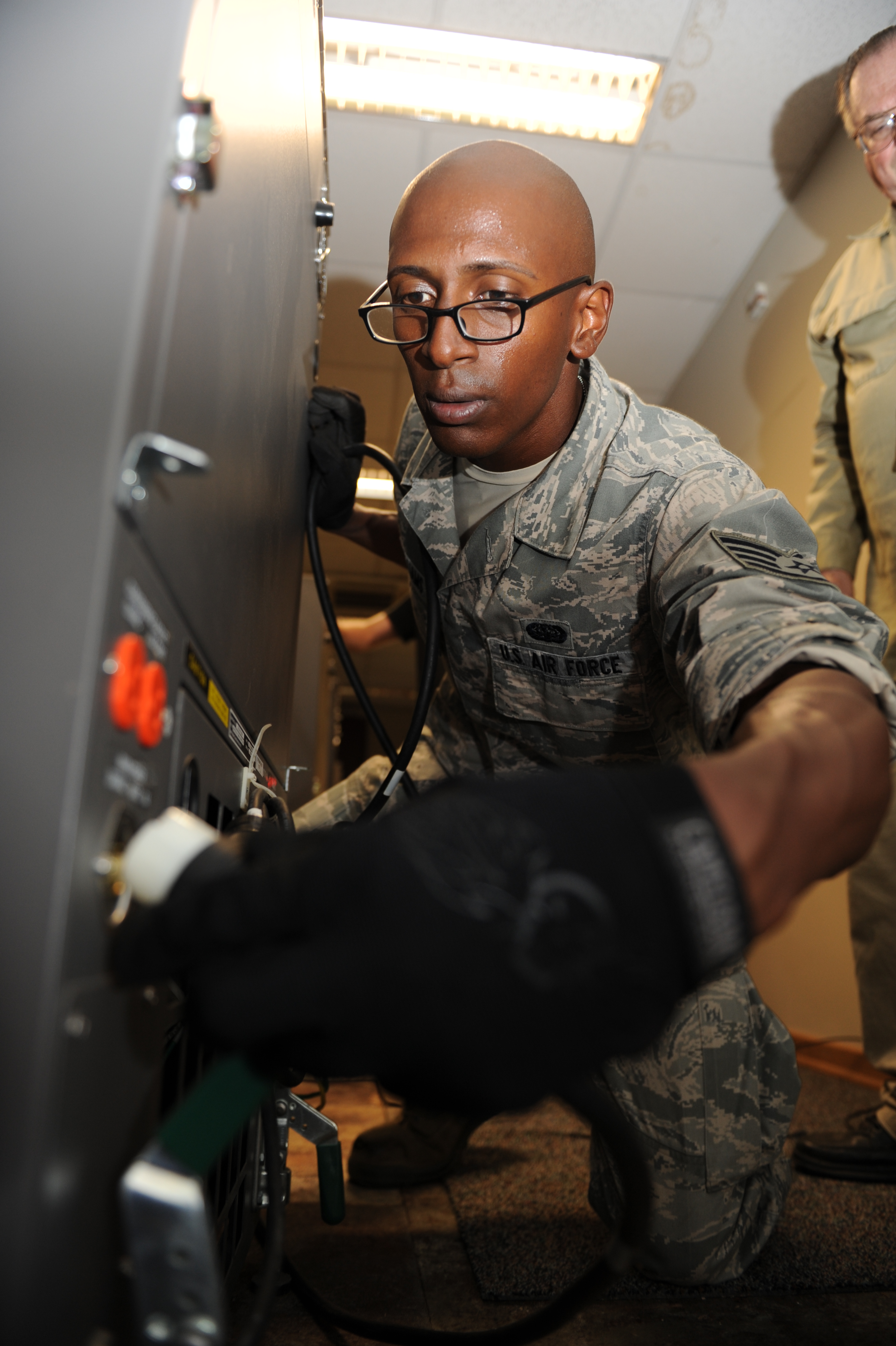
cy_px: 673
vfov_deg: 73.8
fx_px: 897
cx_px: 448
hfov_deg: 53.1
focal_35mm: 24
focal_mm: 24
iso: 400
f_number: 2.8
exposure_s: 1/60
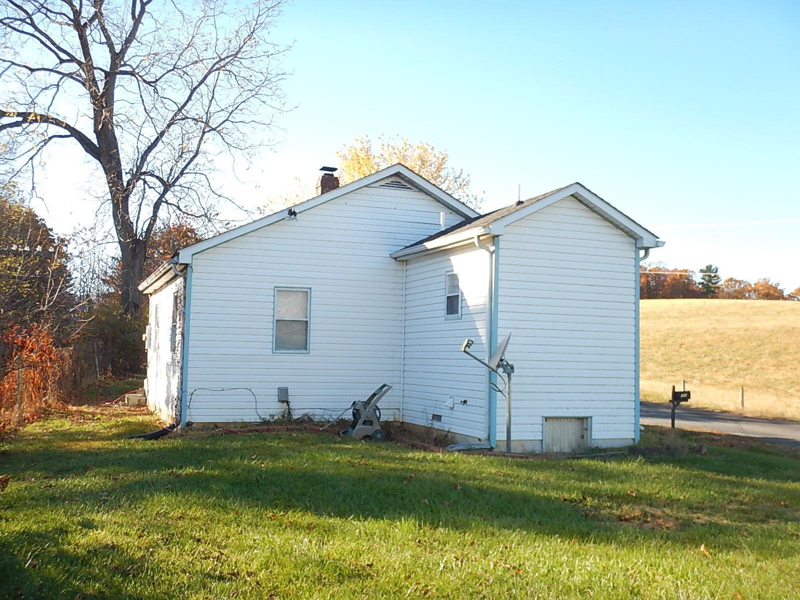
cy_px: 300
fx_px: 855
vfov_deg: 38.7
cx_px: 400
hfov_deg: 50.1
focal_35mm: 37
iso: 140
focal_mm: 6.6
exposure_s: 1/250
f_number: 4.2
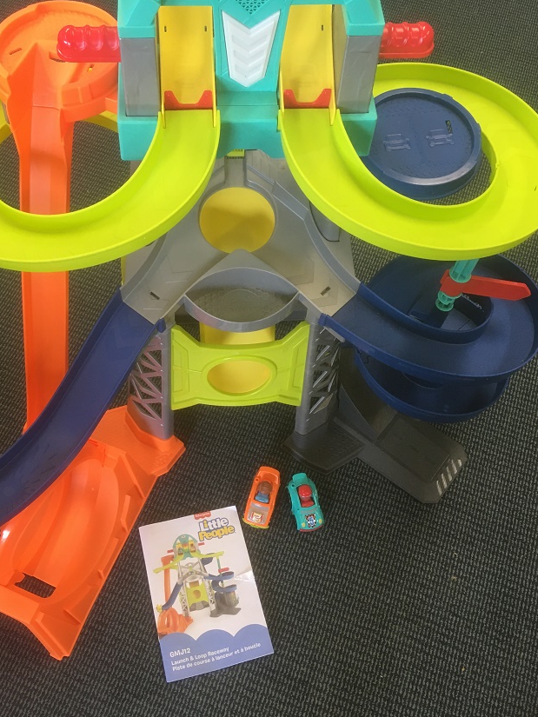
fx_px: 746
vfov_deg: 51.3
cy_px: 329
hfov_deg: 39.6
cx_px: 234
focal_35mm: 36
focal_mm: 4.15
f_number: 2.2
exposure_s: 1/33
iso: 64
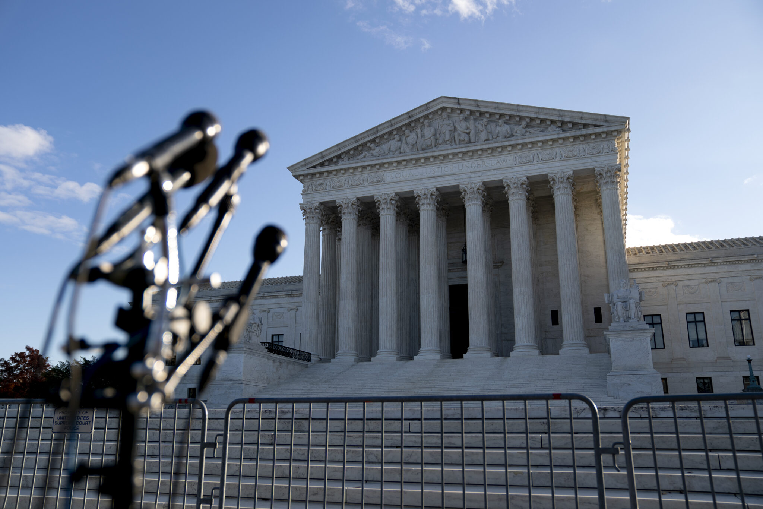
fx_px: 636
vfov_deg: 43.6
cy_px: 254
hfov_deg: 61.9
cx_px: 382
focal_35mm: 30
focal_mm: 30
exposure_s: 1/640
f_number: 2.8
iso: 50
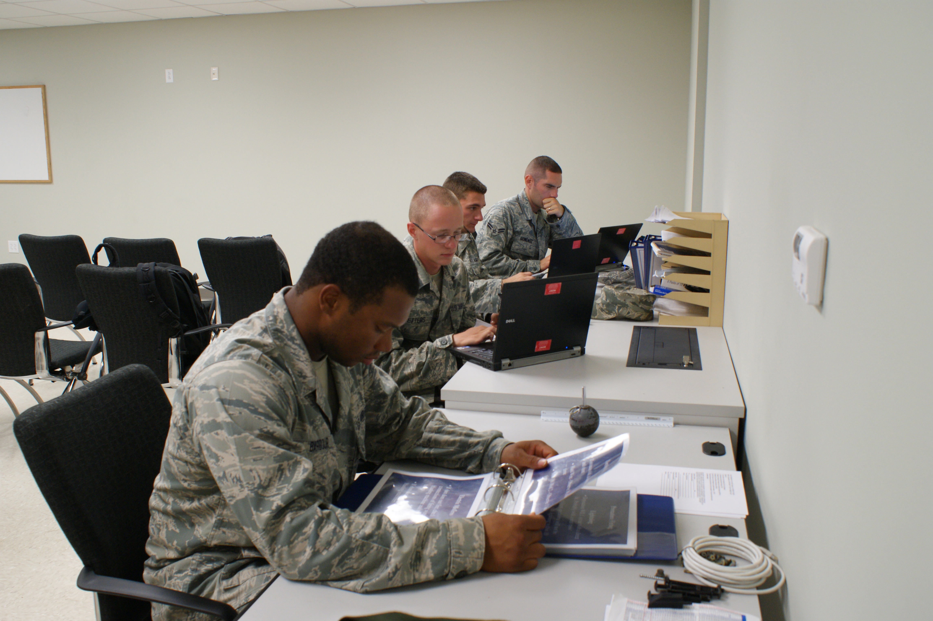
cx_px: 466
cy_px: 310
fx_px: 777
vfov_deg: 43.6
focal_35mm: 30
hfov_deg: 62.0
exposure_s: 1/20
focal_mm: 20
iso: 400
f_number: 5.6
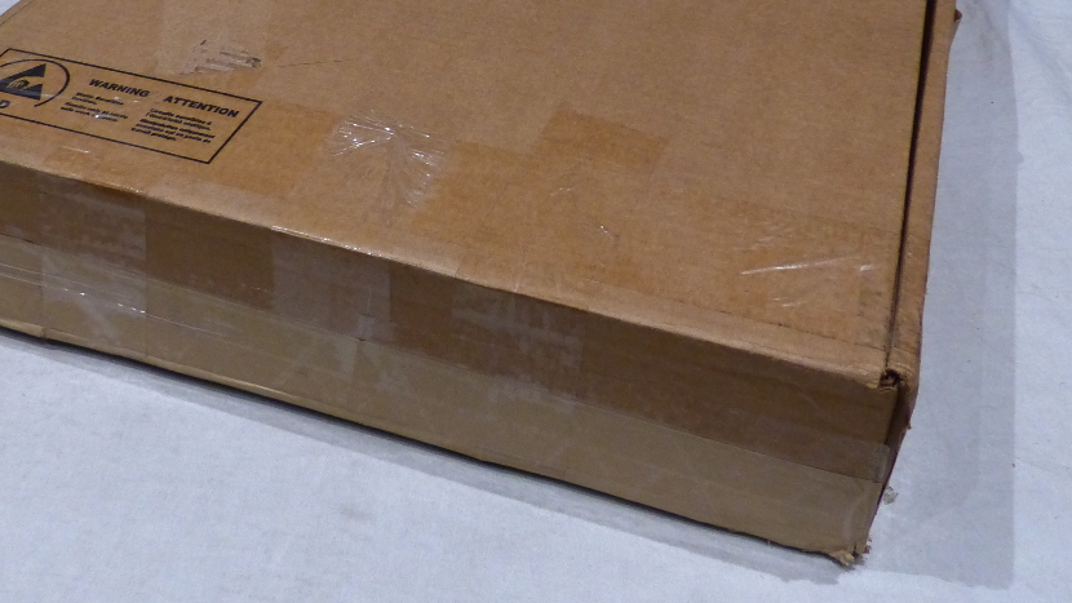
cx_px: 493
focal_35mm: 42
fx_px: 1194
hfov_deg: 48.3
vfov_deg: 27.3
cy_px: 50
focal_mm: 4.5
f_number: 2.8
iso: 400
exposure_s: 1/60
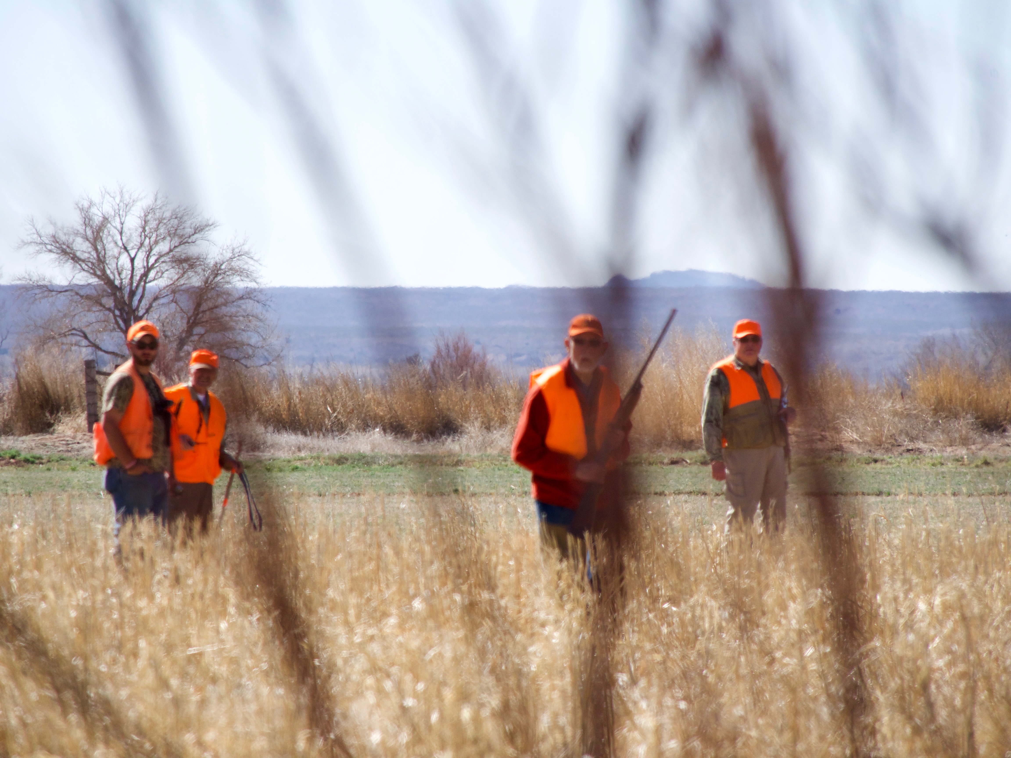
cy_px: 379
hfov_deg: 4.2
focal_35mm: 468
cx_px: 506
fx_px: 13668
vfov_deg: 3.2
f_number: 6.3
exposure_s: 1/1300
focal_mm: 234
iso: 400
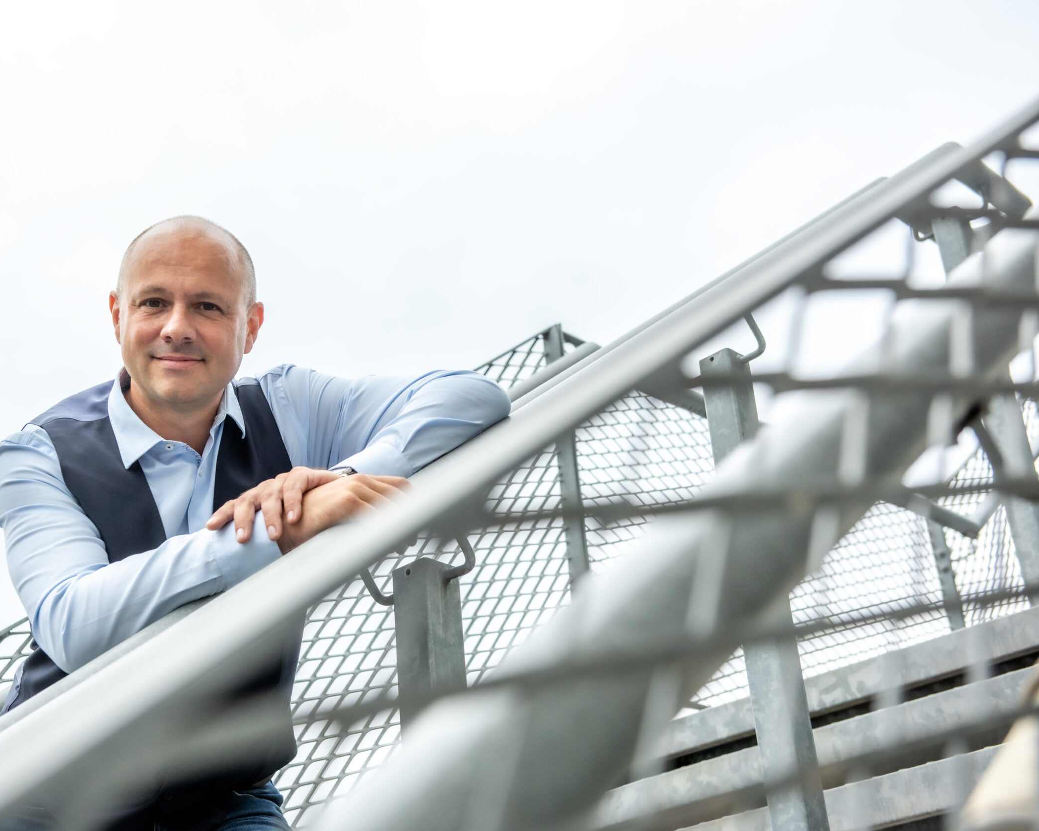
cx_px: 406
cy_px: 417
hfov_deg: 34.0
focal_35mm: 55
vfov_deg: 27.6
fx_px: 1691
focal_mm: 48
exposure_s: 1/500
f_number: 5
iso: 320
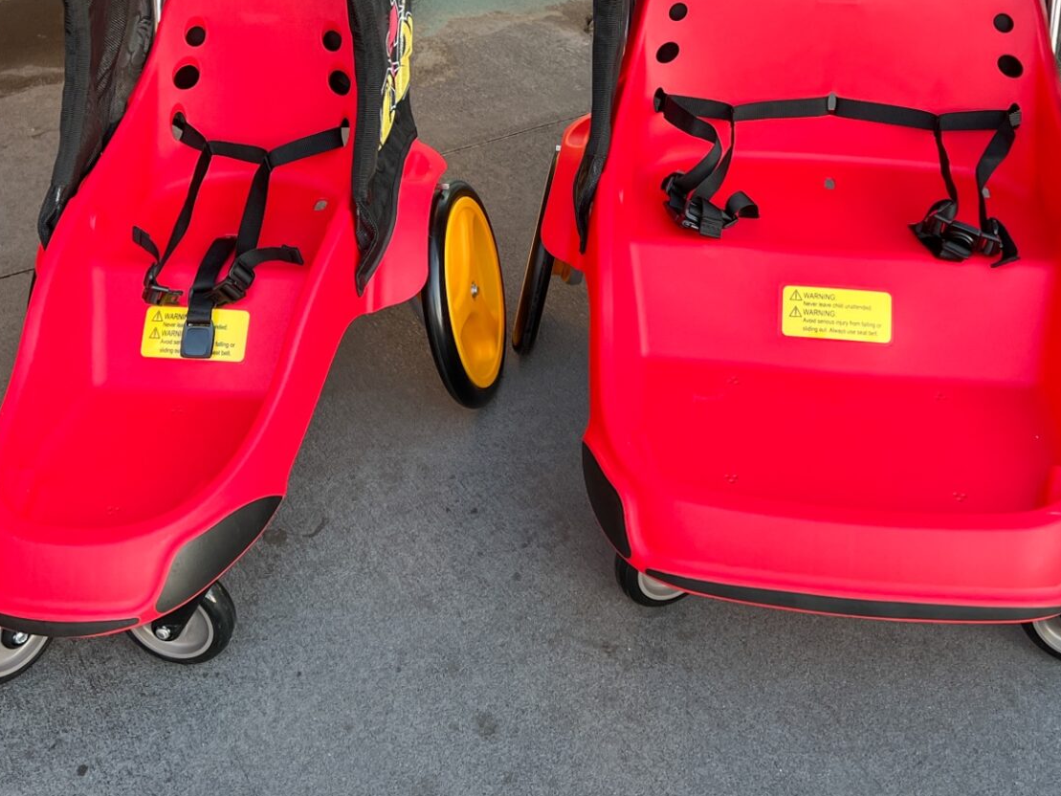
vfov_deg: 31.0
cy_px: 113
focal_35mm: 45
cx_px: 555
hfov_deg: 42.1
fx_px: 1379
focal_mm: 5.7
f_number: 1.5
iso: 80
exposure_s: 1/120
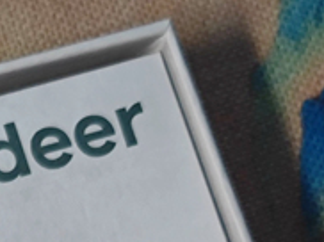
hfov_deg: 9.1
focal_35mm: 209
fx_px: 1954
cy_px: 639
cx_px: -224
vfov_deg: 6.6
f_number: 1.95
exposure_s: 1/100
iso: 167
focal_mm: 7.59
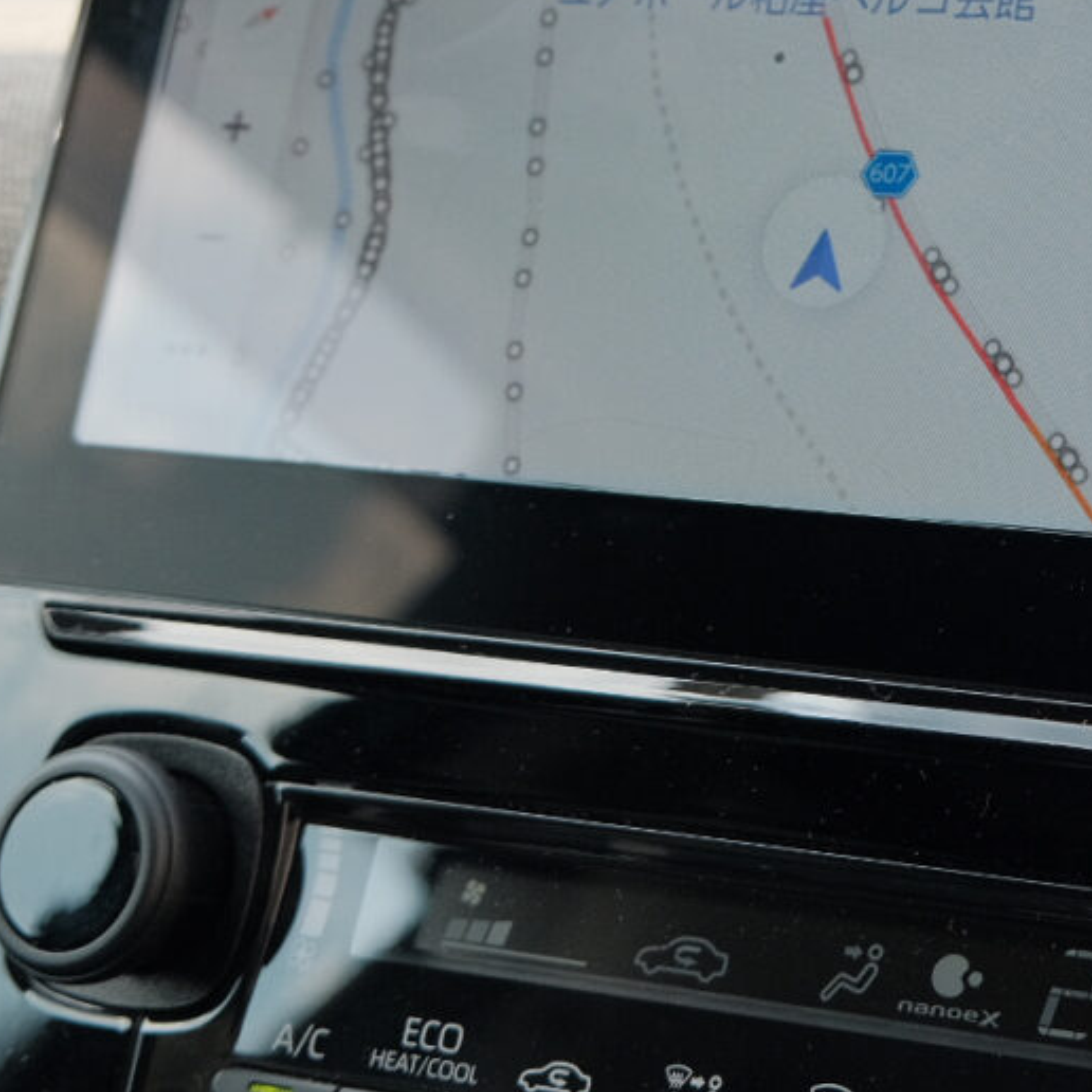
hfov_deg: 20.2
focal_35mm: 81
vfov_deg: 21.2
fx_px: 2891
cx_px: 1257
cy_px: 245
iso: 640
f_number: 4
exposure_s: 1/500
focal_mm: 21.4
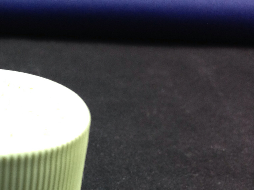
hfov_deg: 25.7
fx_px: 521
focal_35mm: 71
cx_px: -15
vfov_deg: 20.0
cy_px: 195
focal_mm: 4.13
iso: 100
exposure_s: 1/20
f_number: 2.4
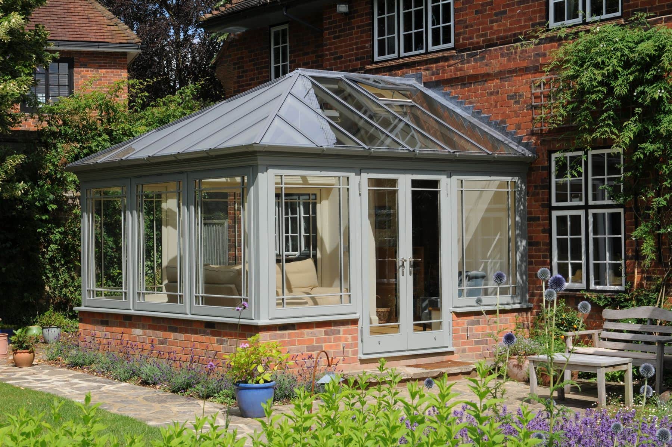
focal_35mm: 66
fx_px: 1231
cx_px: 336
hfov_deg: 30.5
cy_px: 224
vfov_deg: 20.6
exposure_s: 1/200
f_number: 13
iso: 200
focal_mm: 44
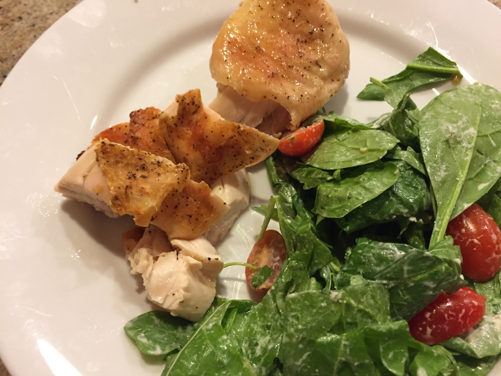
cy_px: 188
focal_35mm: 29
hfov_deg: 61.7
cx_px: 250
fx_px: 420
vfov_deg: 48.2
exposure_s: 1/30
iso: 160
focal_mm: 4.15
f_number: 2.2
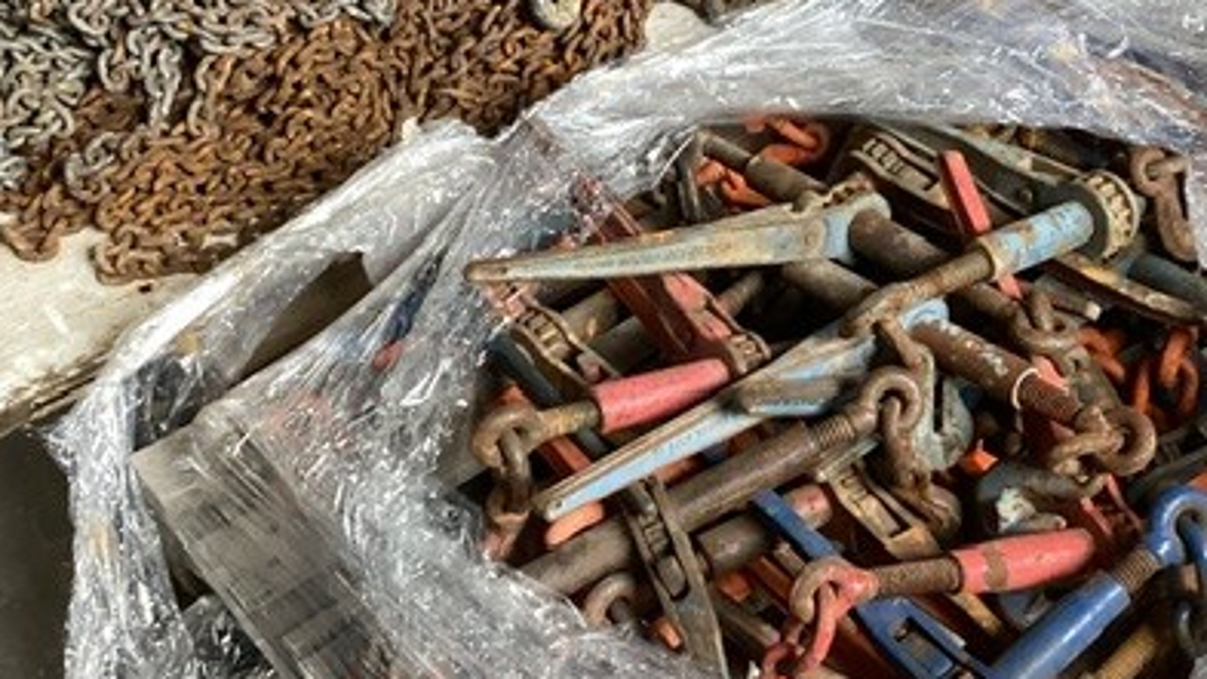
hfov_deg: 37.8
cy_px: 218
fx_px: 1760
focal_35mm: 55
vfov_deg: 21.7
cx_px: 666
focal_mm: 3.3
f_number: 2.4
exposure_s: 1/50
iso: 200
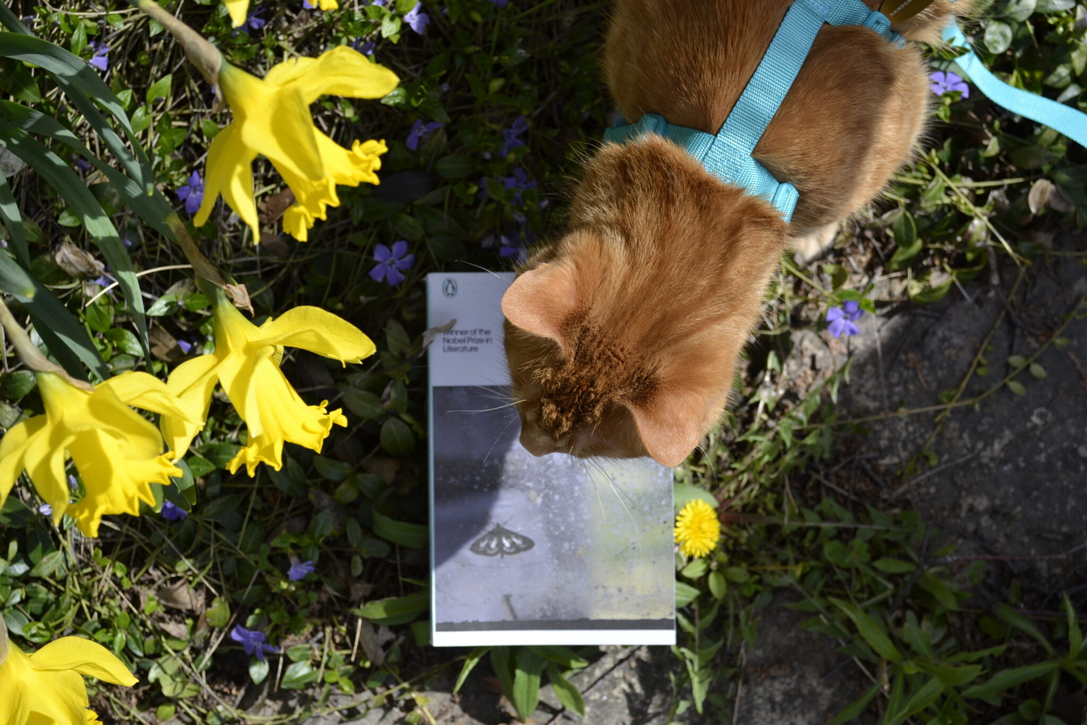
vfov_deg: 23.8
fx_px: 1721
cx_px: 544
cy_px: 362
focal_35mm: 57
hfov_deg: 35.1
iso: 100
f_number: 6.3
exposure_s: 1/320
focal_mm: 38
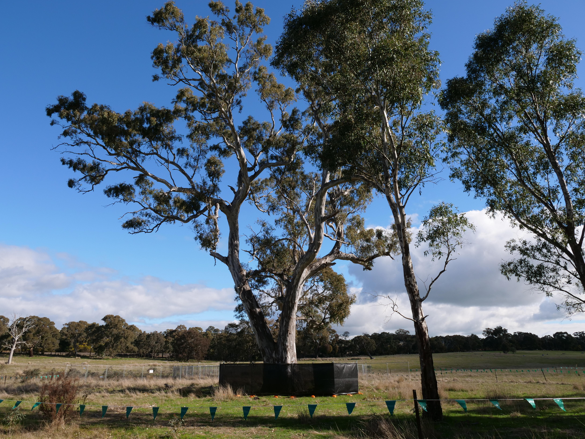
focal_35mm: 24
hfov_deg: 71.6
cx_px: 292
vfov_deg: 56.8
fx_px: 406
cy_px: 220
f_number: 6.3
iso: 200
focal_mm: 12
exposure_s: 1/640
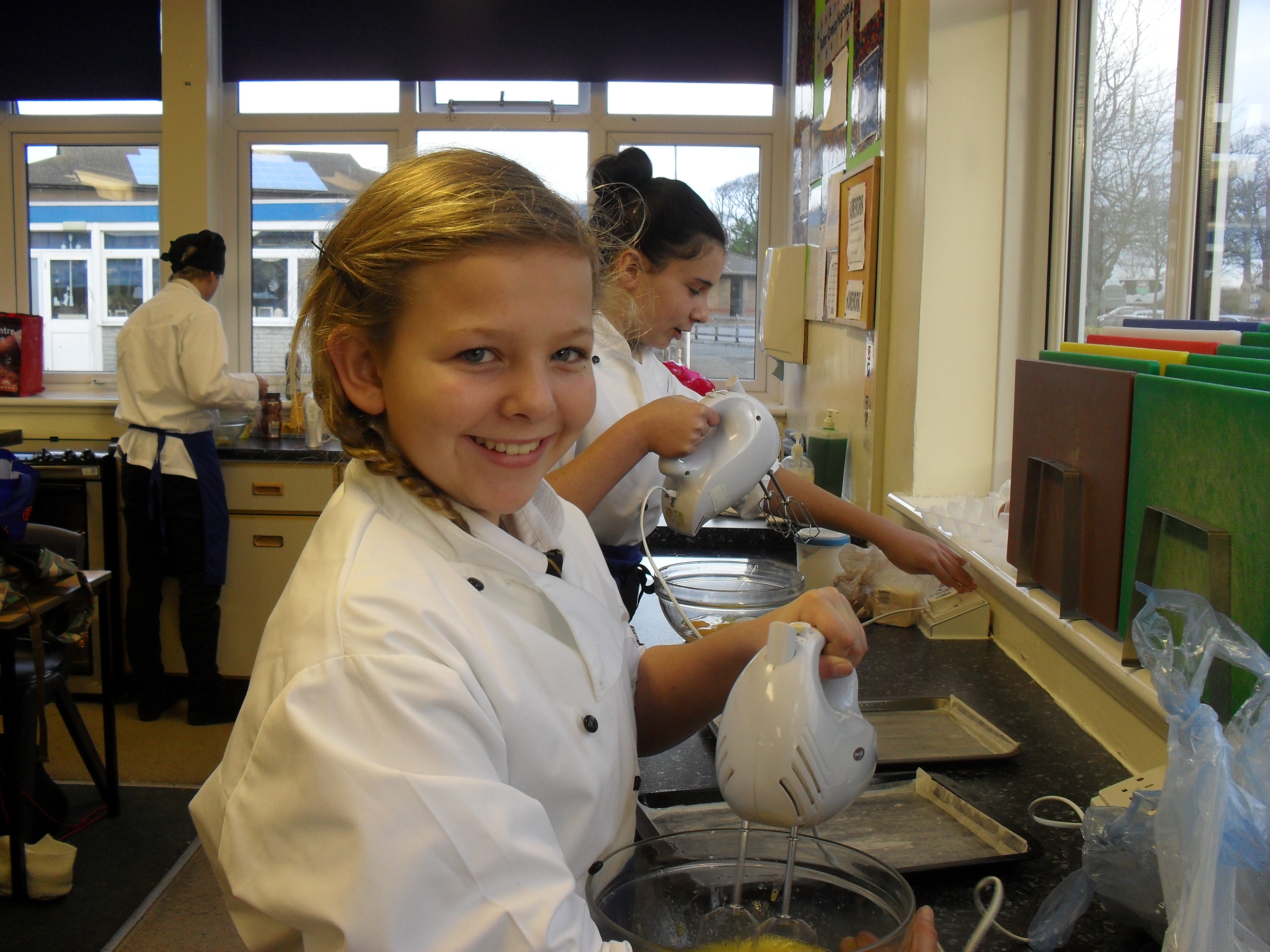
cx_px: 635
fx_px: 1284
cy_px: 476
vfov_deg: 40.7
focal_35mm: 35
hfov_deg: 52.6
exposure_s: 1/45
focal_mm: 6.3
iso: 100
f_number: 3.2
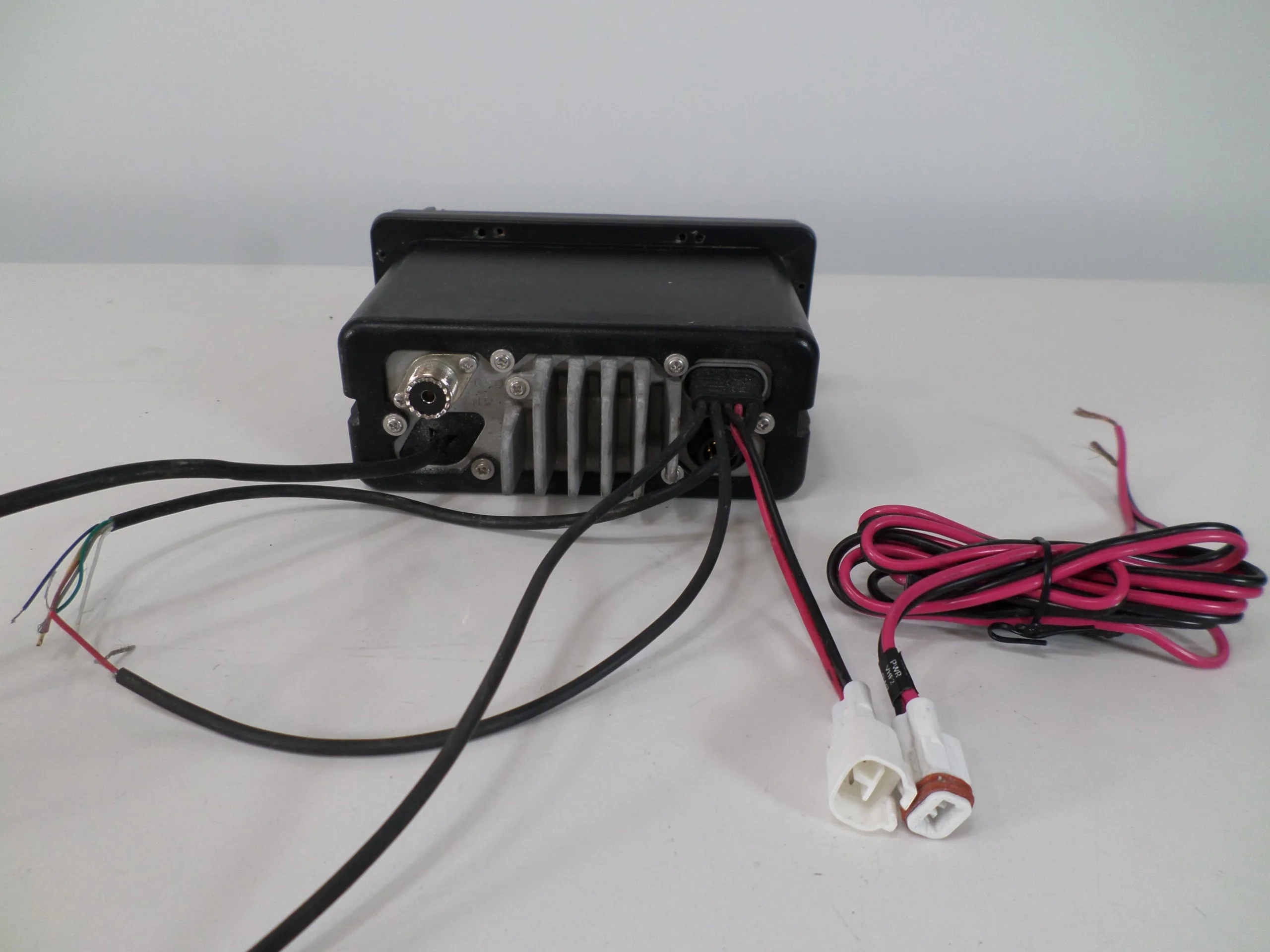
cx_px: 635
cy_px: 476
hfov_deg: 69.4
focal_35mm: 25
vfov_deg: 54.9
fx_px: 917
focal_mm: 4.5
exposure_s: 1/60
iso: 80
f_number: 2.5
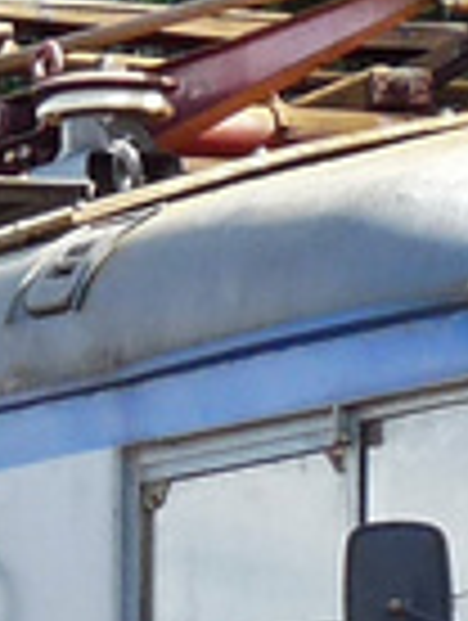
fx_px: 9183
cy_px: 1242
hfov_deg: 2.9
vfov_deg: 3.8
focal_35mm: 511
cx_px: 45
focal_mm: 8.7
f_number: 4
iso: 100
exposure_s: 1/125
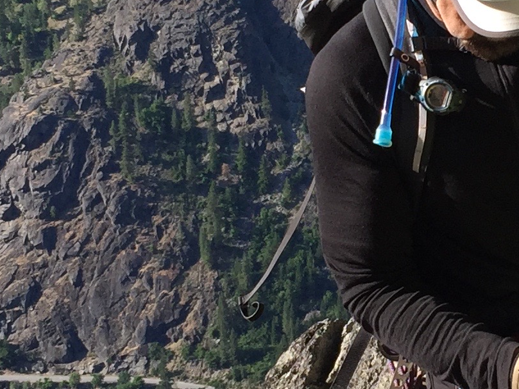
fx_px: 1754
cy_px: 191
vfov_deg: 12.7
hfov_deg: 16.5
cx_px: 491
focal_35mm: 117
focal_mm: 4.15
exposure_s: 1/670
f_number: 2.2
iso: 32
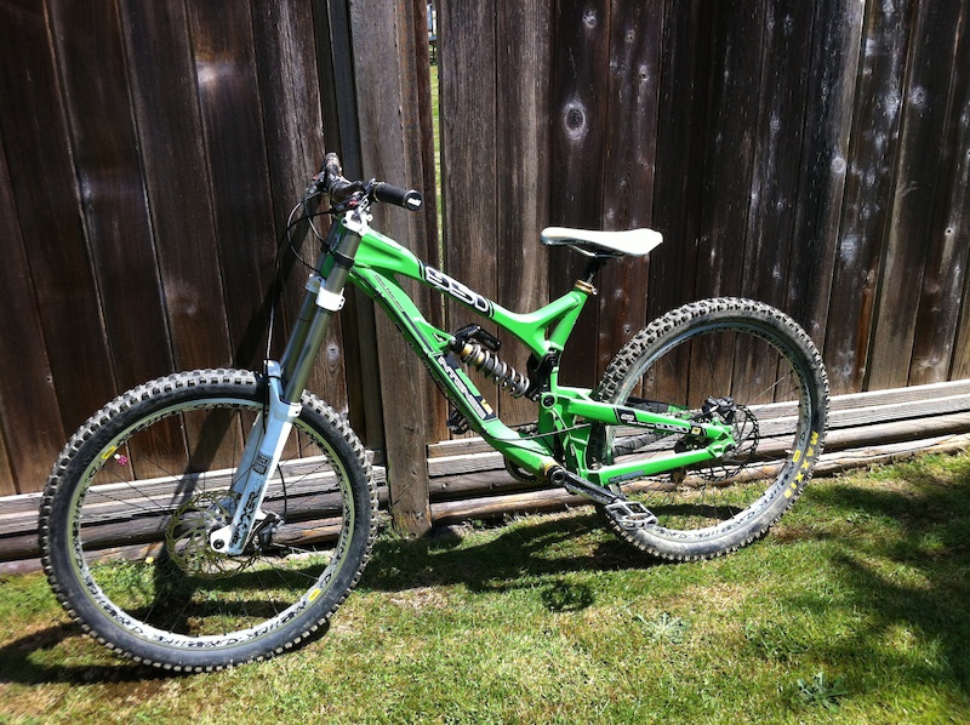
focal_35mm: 35
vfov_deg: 40.6
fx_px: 980
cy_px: 362
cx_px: 485
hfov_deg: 52.7
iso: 80
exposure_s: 1/539
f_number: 2.8
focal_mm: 3.85
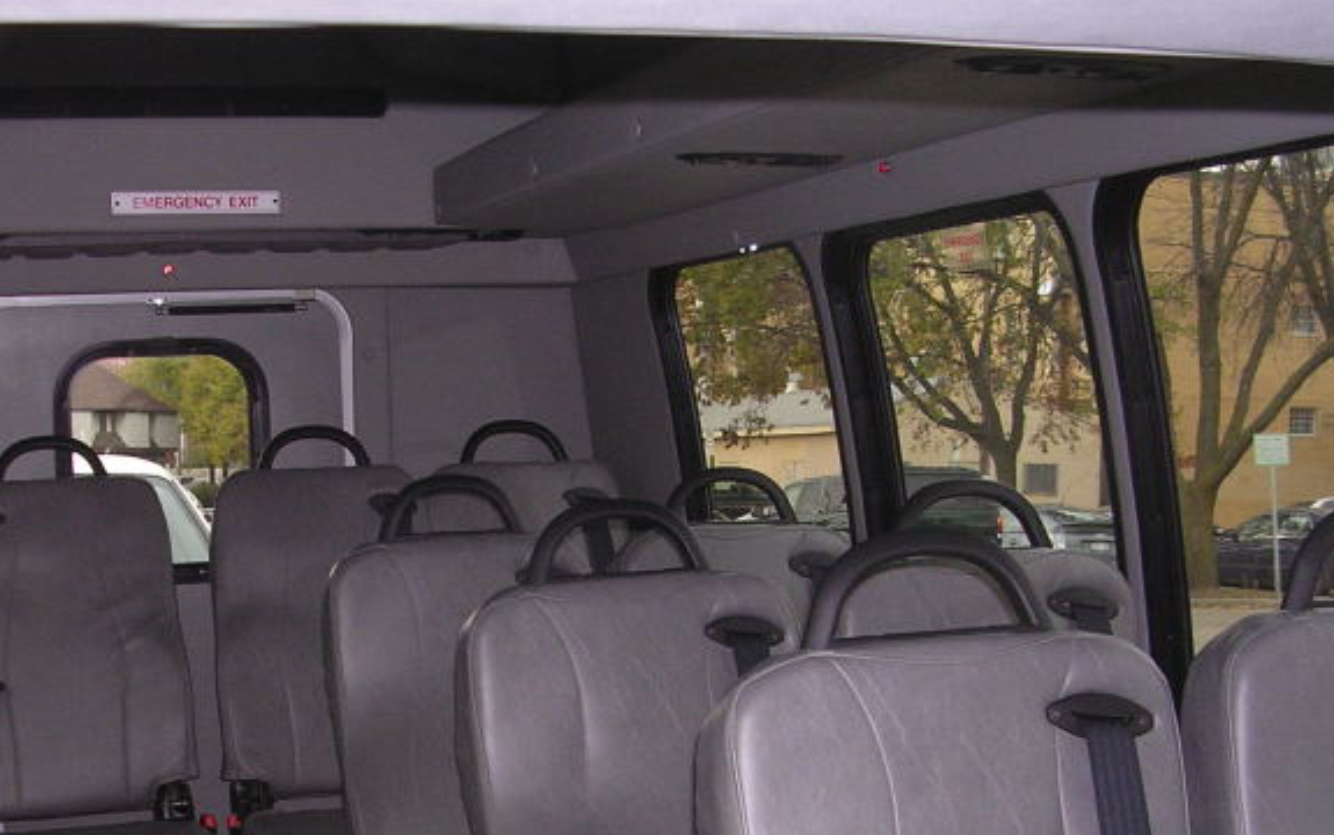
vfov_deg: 22.9
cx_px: 515
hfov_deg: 36.1
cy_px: 663
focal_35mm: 56
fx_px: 2037
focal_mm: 5.8
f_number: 2.8
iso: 230
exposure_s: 1/60.1
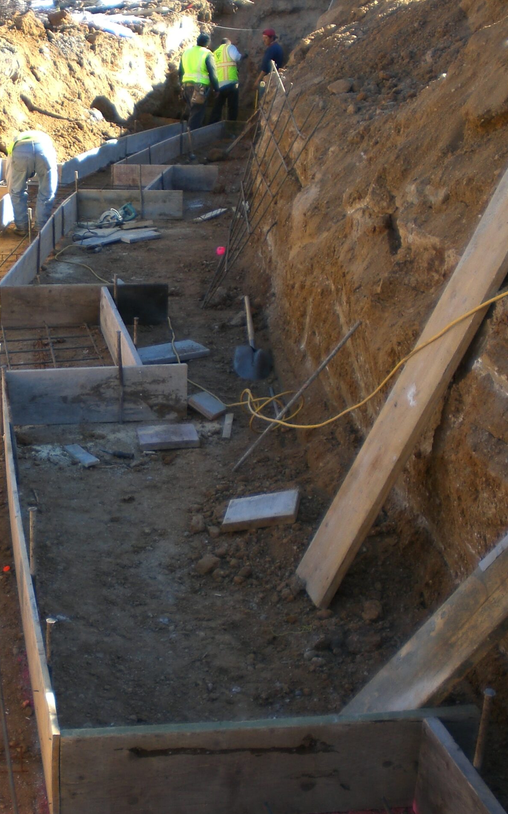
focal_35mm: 54
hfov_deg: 23.3
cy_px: 409
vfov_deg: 37.5
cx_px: 49
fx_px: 1197
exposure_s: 1/160
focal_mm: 6.3
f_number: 3.1
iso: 50
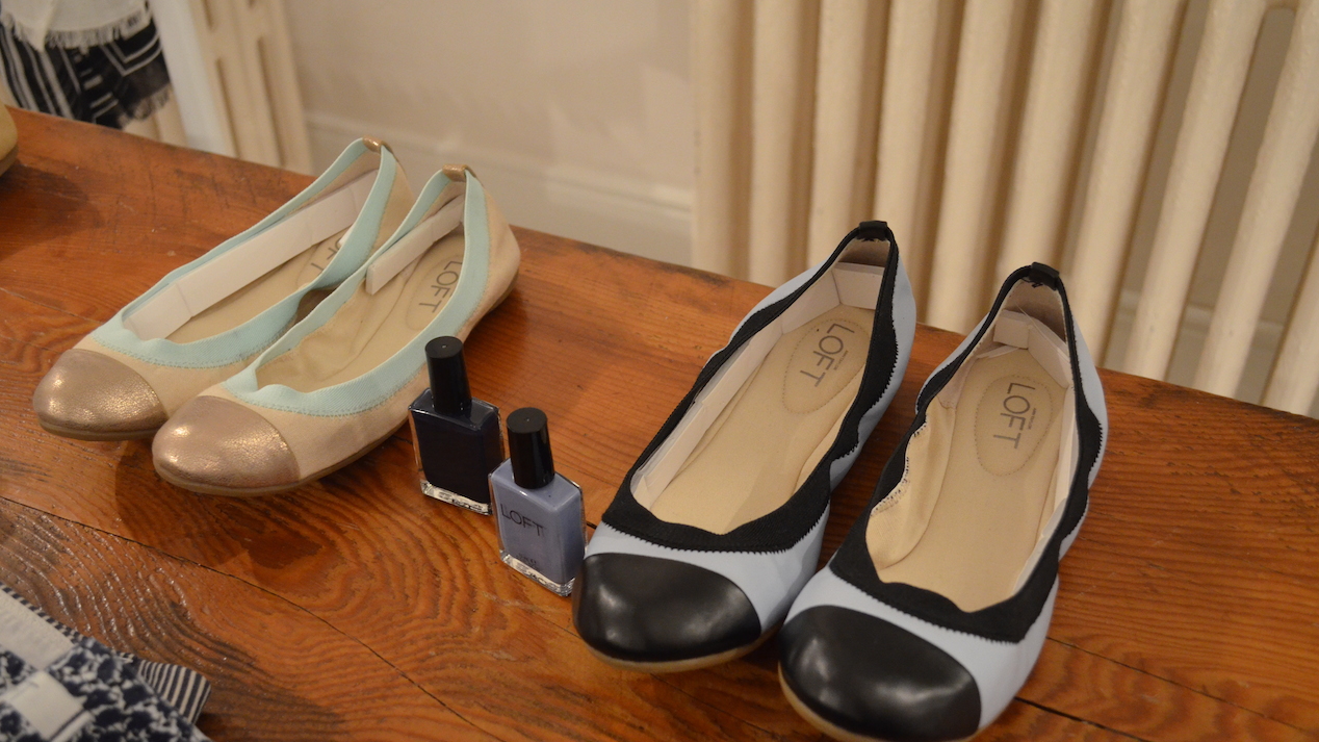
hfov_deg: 52.8
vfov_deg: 31.1
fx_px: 1329
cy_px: 426
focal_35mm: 38
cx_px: 657
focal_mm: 24
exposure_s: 1/30
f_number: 4
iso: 2200
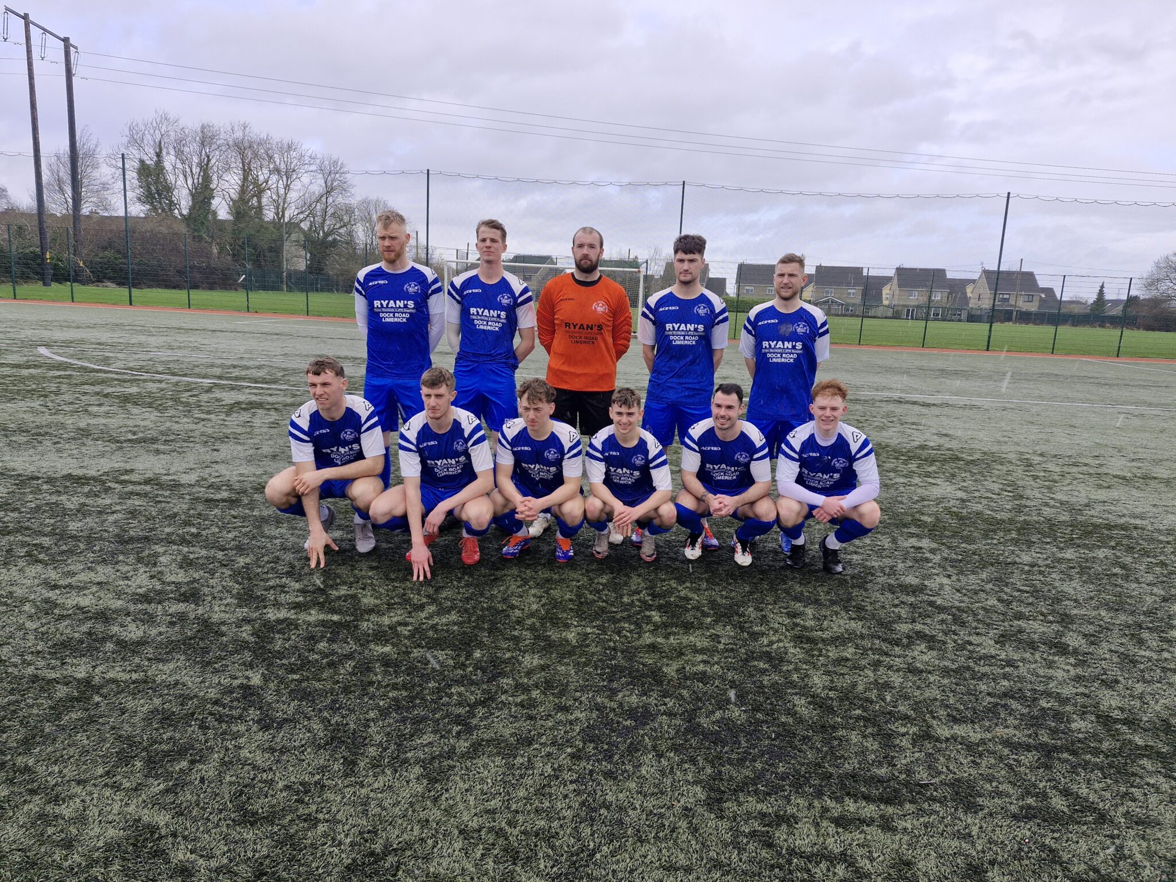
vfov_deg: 58.9
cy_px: 441
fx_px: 781
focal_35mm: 23
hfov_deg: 73.9
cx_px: 588
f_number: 1.8
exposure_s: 1/376
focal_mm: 5.54
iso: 50
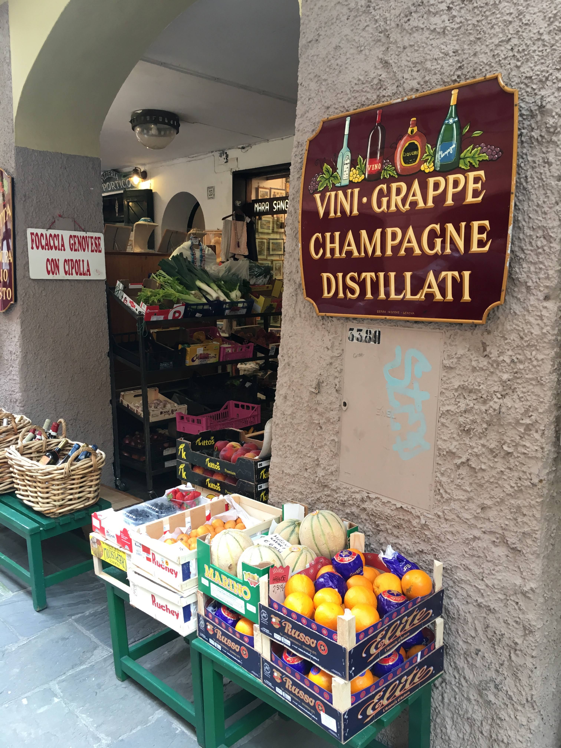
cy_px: 374
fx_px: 627
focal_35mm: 29
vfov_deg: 61.7
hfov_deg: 48.2
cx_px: 280
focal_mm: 4.15
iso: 32
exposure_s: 1/33
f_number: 2.2
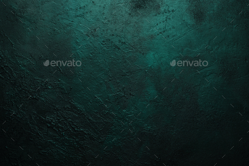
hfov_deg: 33.9
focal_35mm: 59
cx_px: 124
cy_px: 83
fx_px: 408
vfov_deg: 23.0
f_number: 10
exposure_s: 1/160
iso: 80
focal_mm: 39.3
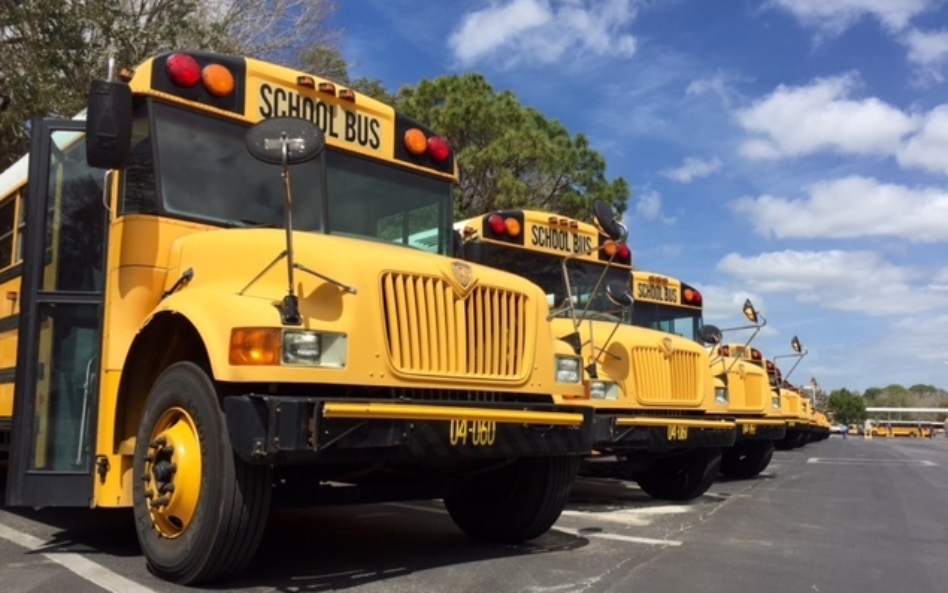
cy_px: 342
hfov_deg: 61.2
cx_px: 473
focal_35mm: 31
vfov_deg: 40.5
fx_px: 801
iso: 32
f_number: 2.2
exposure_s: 1/2475
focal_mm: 4.15
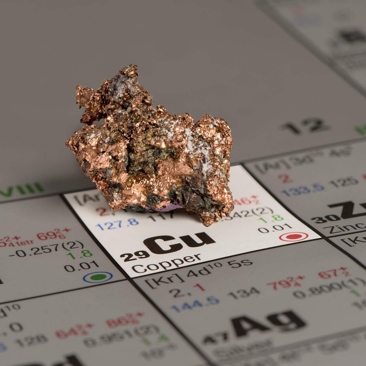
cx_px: 177
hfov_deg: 13.0
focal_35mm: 134
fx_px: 1603
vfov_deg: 13.0
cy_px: 183
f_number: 14
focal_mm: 105
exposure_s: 1/80
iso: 100
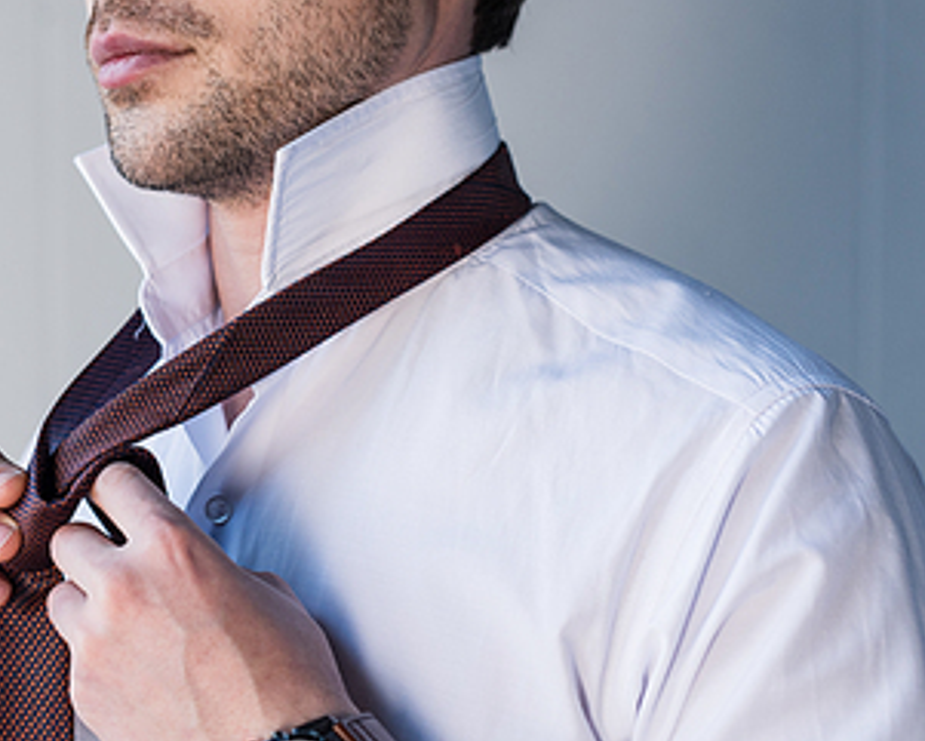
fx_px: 2136
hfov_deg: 24.0
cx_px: 172
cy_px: 434
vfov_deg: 19.7
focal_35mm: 78
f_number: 4
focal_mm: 50
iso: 320
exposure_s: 1/160
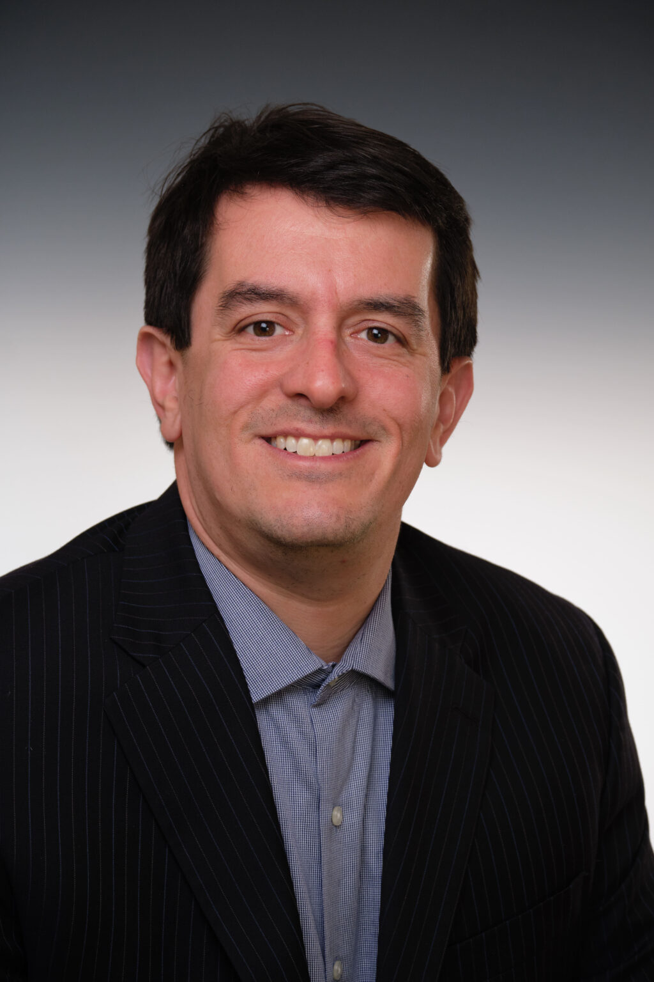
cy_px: 491
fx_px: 3188
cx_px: 327
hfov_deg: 11.7
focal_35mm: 117
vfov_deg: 17.5
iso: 400
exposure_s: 1/125
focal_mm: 77.9
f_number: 5.6
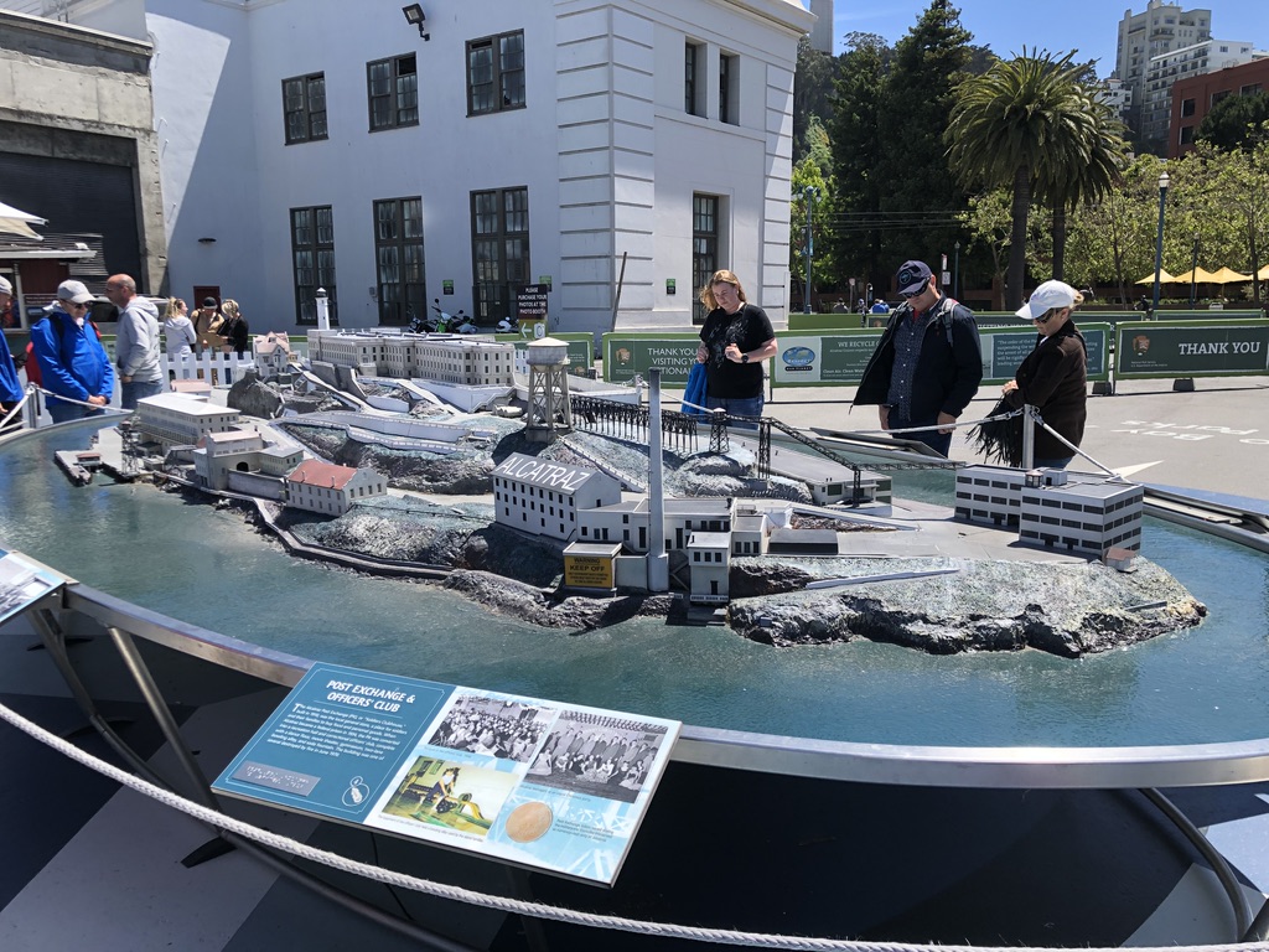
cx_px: 634
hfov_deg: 63.4
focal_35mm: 28
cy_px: 476
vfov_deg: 49.7
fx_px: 1026
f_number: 1.8
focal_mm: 4
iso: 20
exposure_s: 1/1200
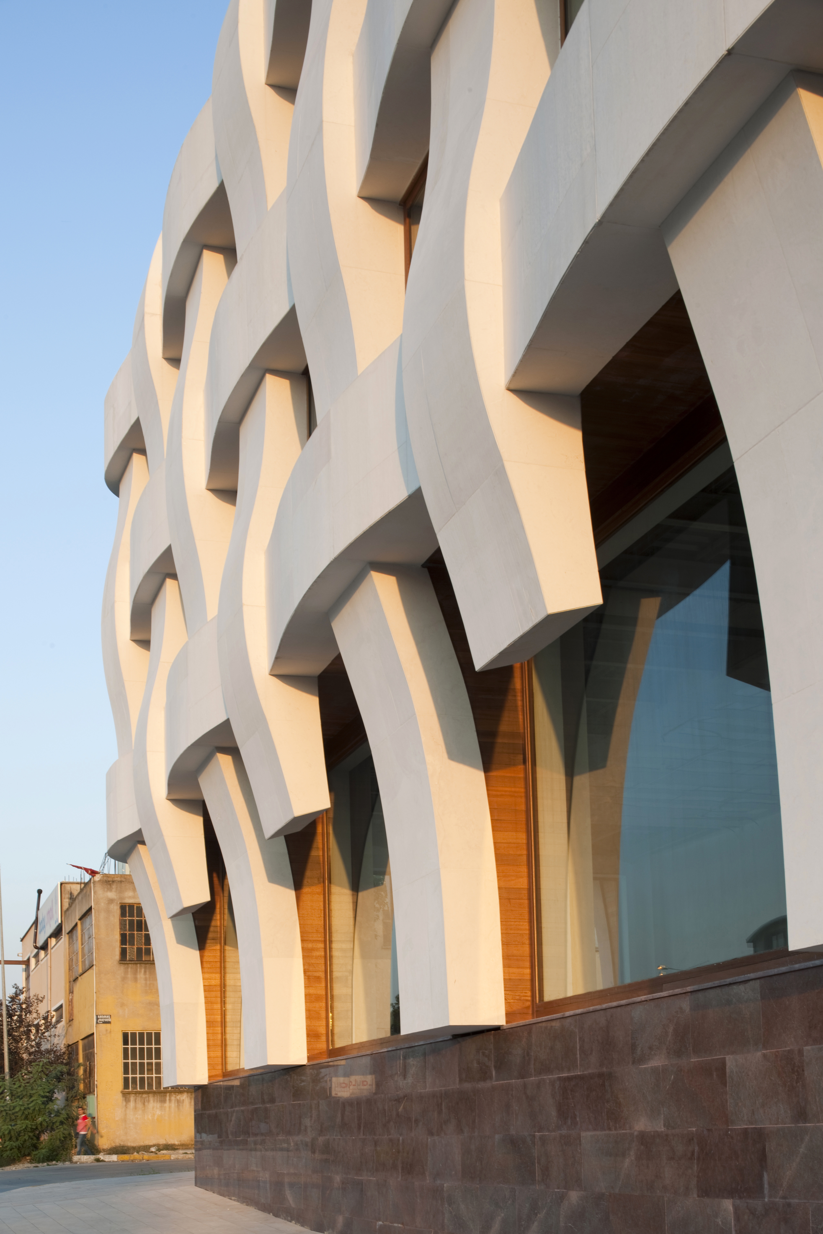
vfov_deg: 43.6
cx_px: 412
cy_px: 617
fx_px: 1543
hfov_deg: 29.9
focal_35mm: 45
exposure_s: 1/13
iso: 100
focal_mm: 45
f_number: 14
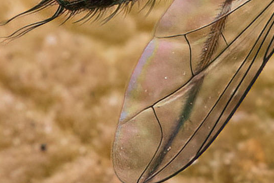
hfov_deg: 4.2
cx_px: 291
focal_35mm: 486
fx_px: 3699
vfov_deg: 2.8
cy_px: -29
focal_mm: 105
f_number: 16
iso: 200
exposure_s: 1/200
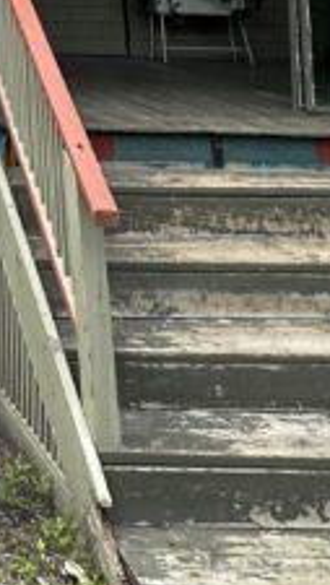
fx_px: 946
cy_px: -328
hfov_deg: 16.5
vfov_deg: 24.9
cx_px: -266
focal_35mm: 61
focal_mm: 2.22
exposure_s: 1/537
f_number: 2.2
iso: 40
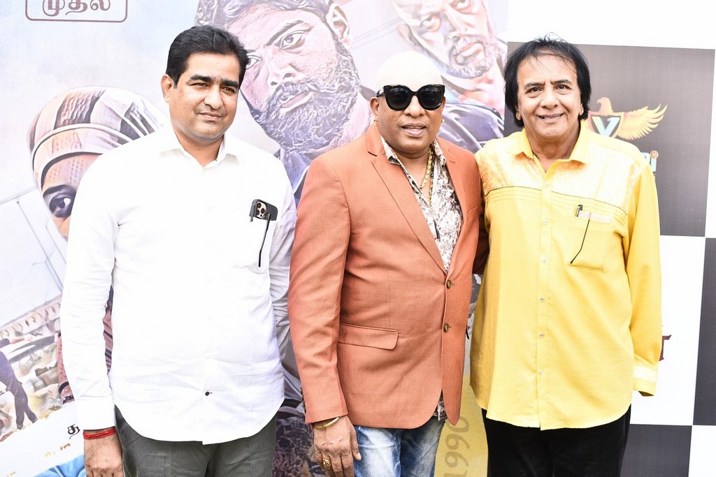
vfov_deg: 27.0
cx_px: 358
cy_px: 238
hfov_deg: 39.6
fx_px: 995
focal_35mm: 50
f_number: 3.2
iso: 320
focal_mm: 50
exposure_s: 1/320
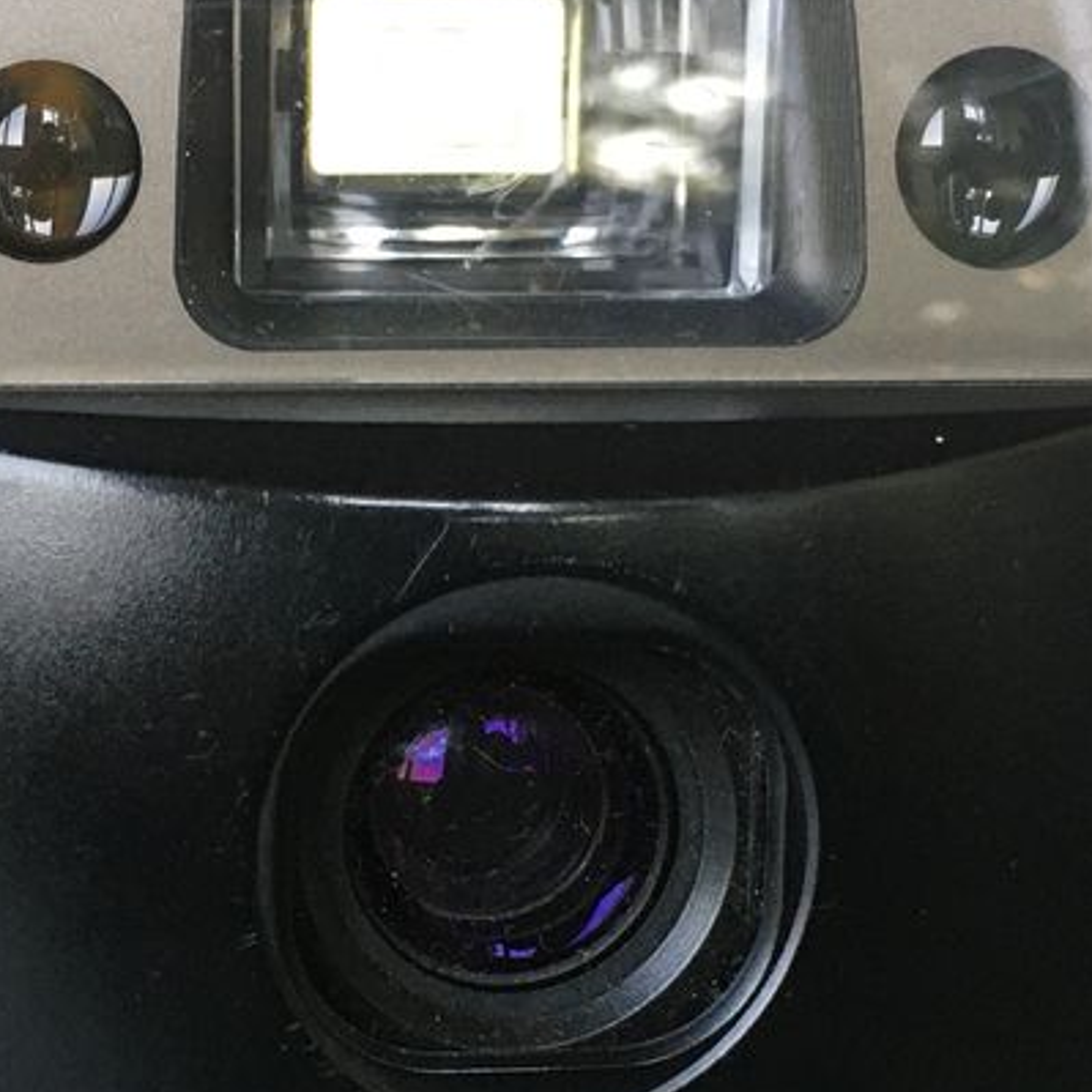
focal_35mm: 77
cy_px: 780
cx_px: 252
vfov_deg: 22.3
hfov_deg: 22.2
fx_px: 2748
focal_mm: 4.15
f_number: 2.2
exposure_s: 1/30
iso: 100
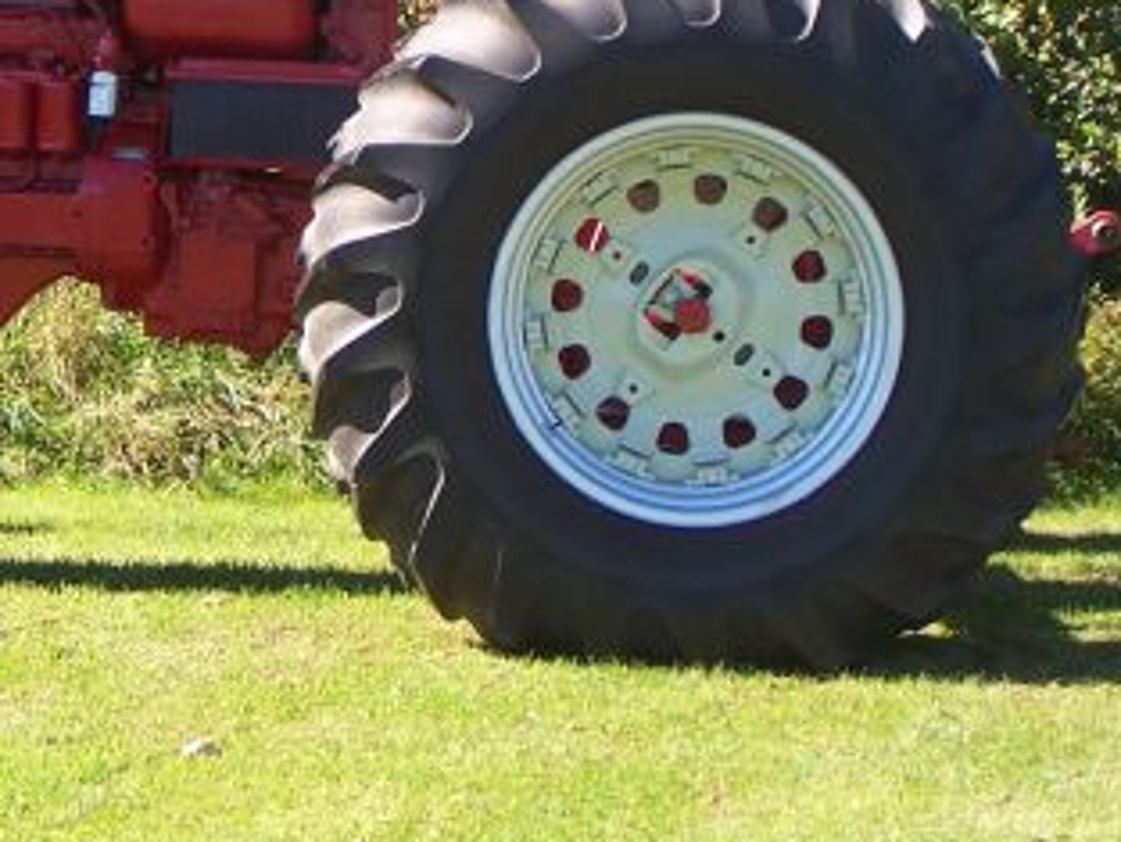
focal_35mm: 145
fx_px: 4697
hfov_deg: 13.6
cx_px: 283
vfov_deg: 10.2
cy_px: 36
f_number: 4
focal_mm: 10.8
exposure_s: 1/250
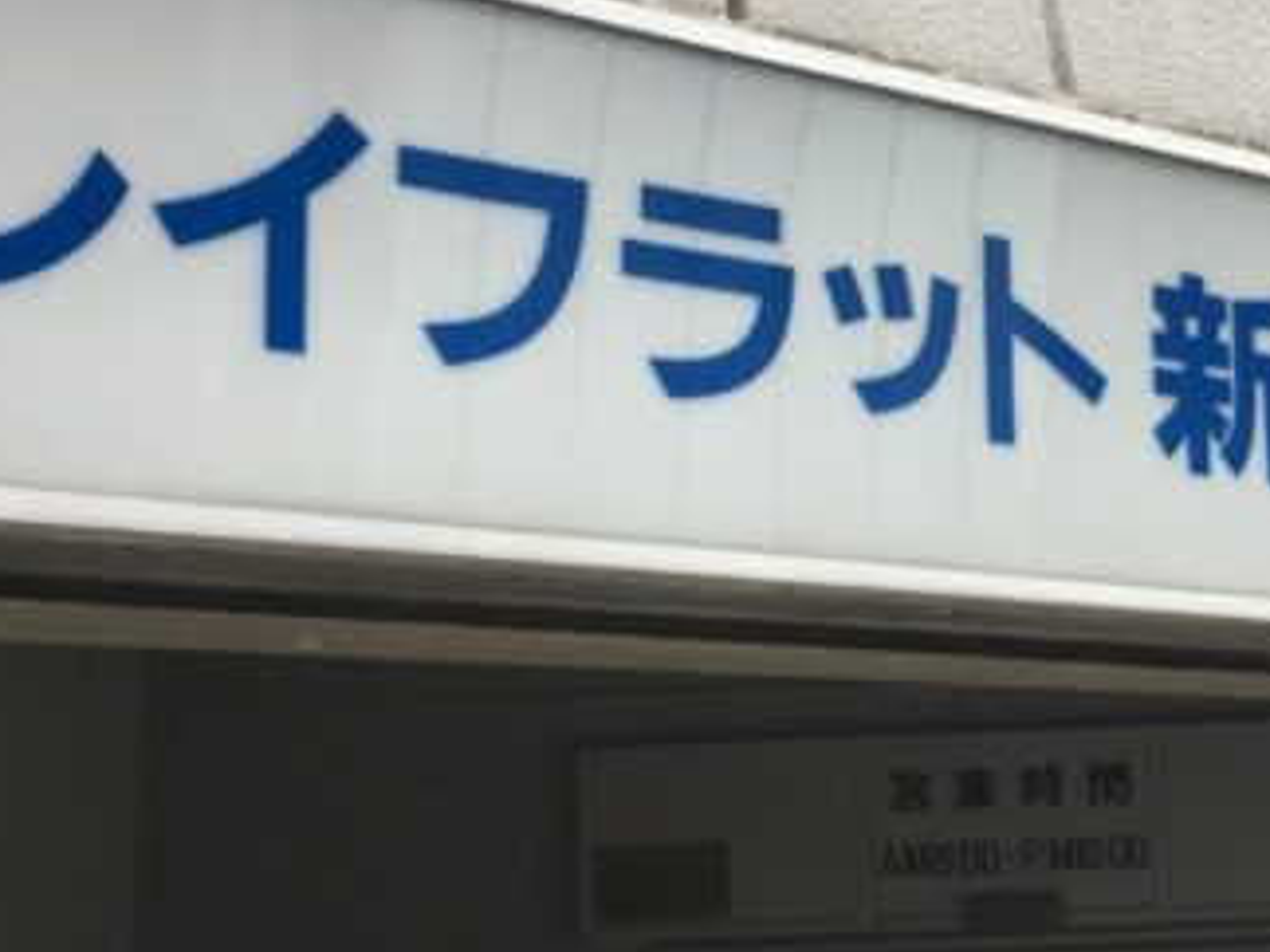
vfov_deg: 21.3
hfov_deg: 27.5
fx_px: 2531
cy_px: 523
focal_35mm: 69
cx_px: 1046
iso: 25
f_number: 2.2
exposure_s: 1/192
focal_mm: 4.15
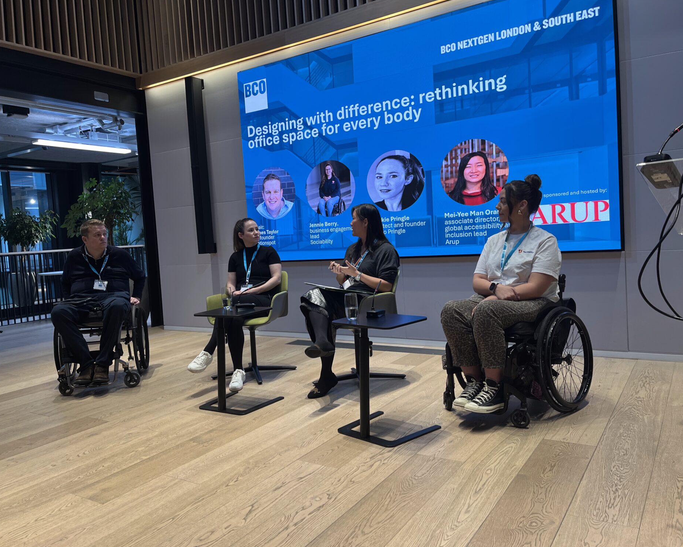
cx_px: 314
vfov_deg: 51.5
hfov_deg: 62.1
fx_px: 566
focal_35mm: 28
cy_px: 275
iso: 64
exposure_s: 1/60
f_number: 1.6
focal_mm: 5.1
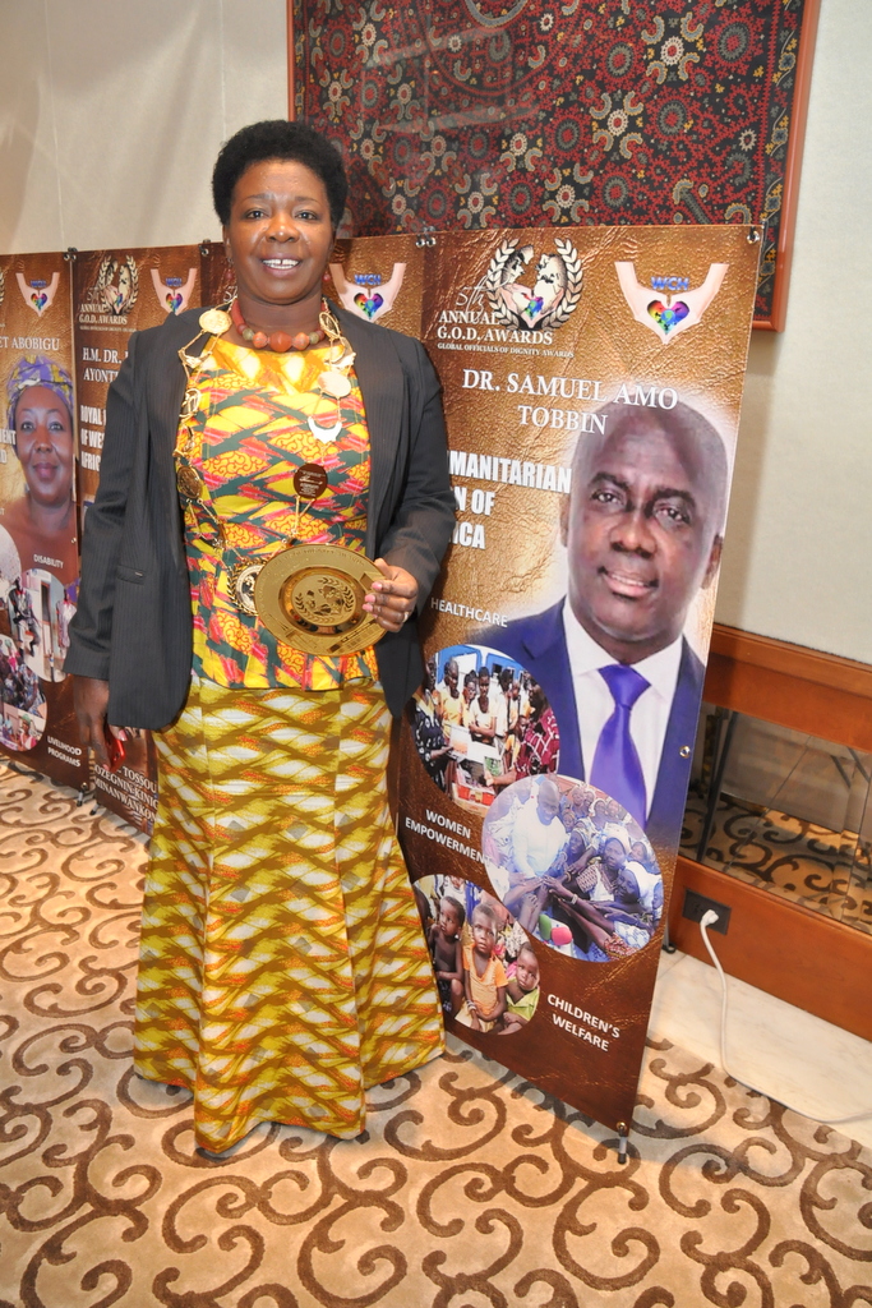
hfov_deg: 47.9
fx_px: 981
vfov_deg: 67.4
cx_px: 436
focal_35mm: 27
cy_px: 654
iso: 1250
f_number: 6.3
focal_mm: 18
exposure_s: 1/60
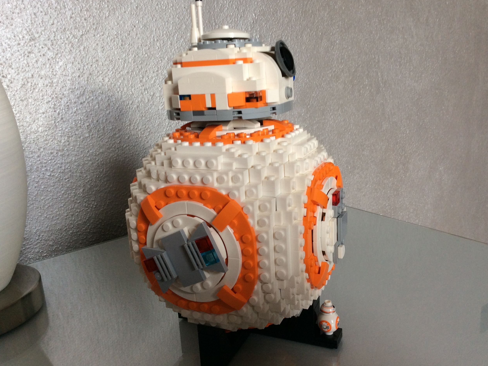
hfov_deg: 55.3
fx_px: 465
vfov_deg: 42.9
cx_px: 251
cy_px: 180
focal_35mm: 33
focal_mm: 3.3
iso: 40
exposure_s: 1/25
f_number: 2.4
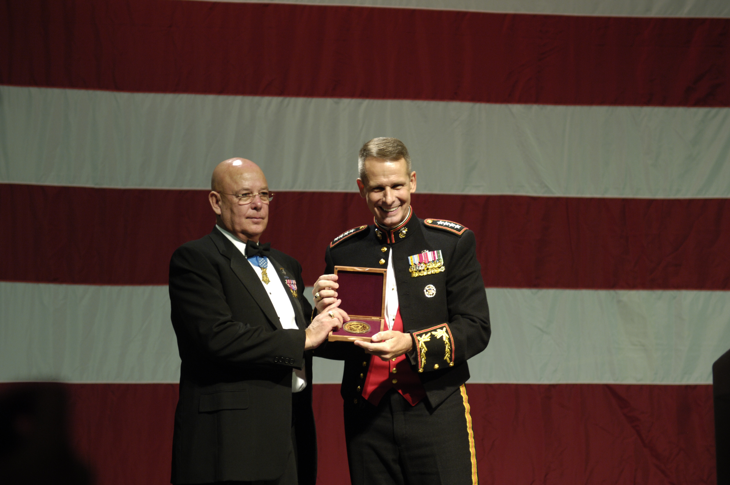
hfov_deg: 24.6
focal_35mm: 82
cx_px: 365
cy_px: 242
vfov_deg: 16.5
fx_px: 1671
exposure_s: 1/60
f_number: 2.8
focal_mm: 55
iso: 320
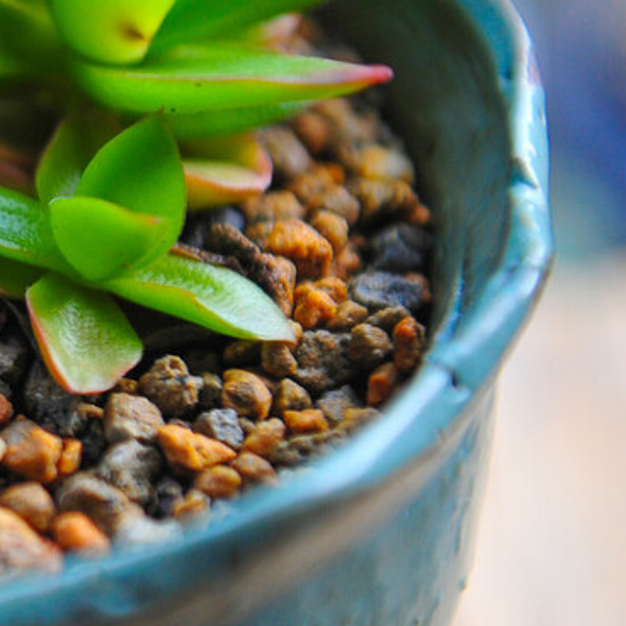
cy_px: 246
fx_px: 3396
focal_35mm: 166
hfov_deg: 10.2
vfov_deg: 10.5
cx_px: -294
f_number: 3.2
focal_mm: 60
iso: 1250
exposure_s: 1/1000
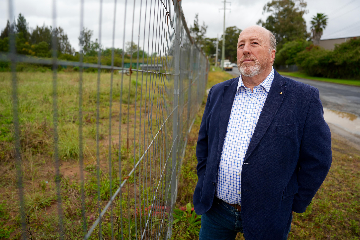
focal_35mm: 24
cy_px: 120
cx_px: 180
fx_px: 240
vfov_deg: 53.1
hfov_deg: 73.7
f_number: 2.8
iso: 100
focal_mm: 24
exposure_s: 1/640
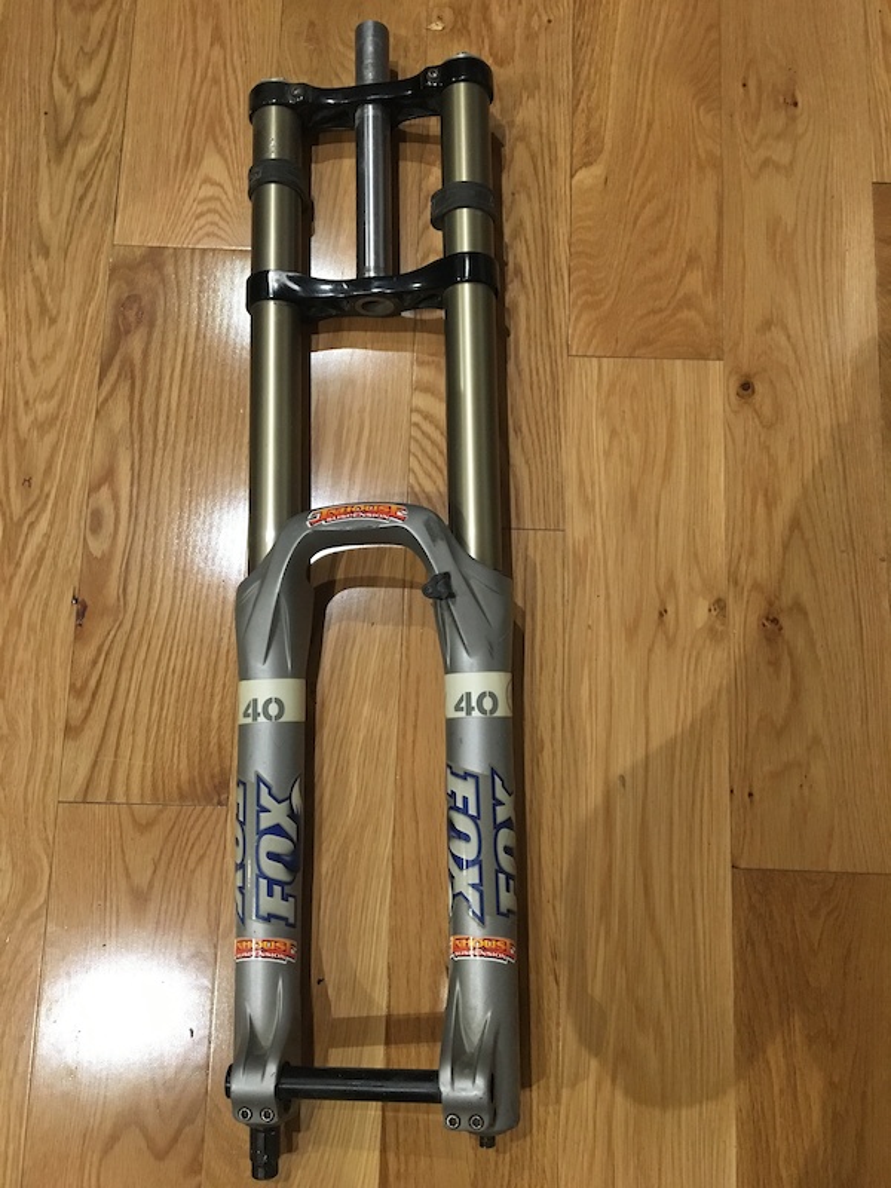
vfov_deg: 61.7
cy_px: 594
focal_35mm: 29
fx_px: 995
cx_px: 446
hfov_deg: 48.2
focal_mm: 4.15
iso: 250
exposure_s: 1/30
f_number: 2.2
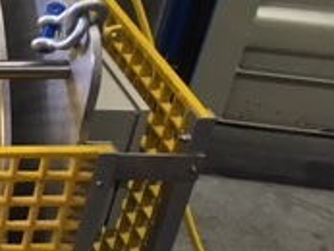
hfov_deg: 15.6
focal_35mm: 107
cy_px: 201
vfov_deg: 13.8
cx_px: -280
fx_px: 1033
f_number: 2.2
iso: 50
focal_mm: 4.15
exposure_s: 1/33
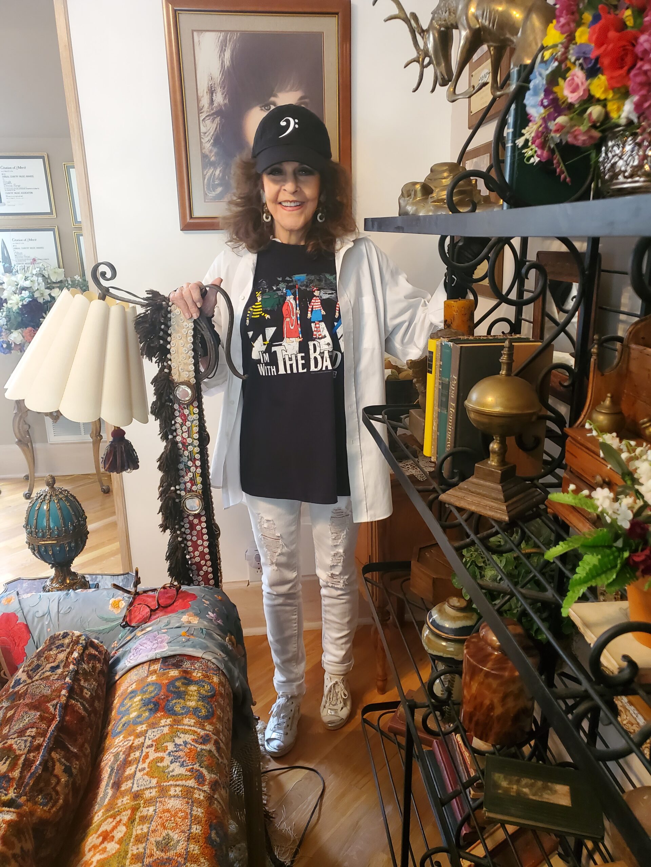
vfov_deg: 67.3
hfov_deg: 53.1
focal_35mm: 26
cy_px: 434
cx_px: 326
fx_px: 652
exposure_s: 1/40
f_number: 1.5
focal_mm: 4.3
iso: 400
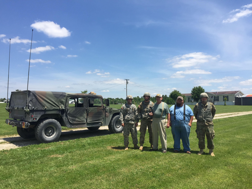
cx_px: 126
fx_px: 211
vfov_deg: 48.2
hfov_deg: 61.7
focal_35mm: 29
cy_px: 94
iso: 32
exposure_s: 1/2198
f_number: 2.2
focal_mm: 4.15
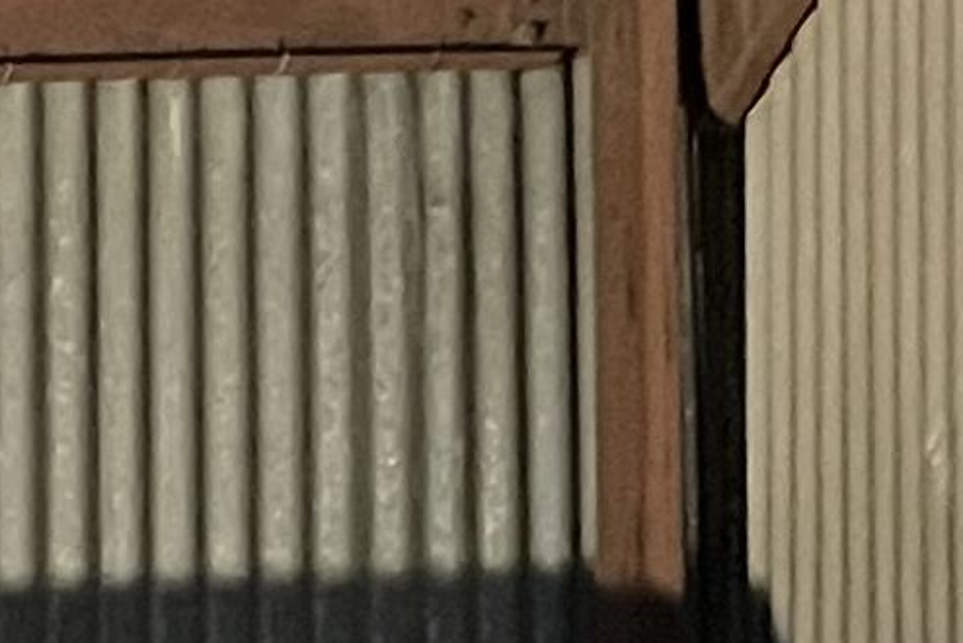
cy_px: 2681
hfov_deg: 8.3
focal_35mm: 210
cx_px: -1932
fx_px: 5621
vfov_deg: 5.6
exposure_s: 1/30
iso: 1000
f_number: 1.6
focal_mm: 5.1
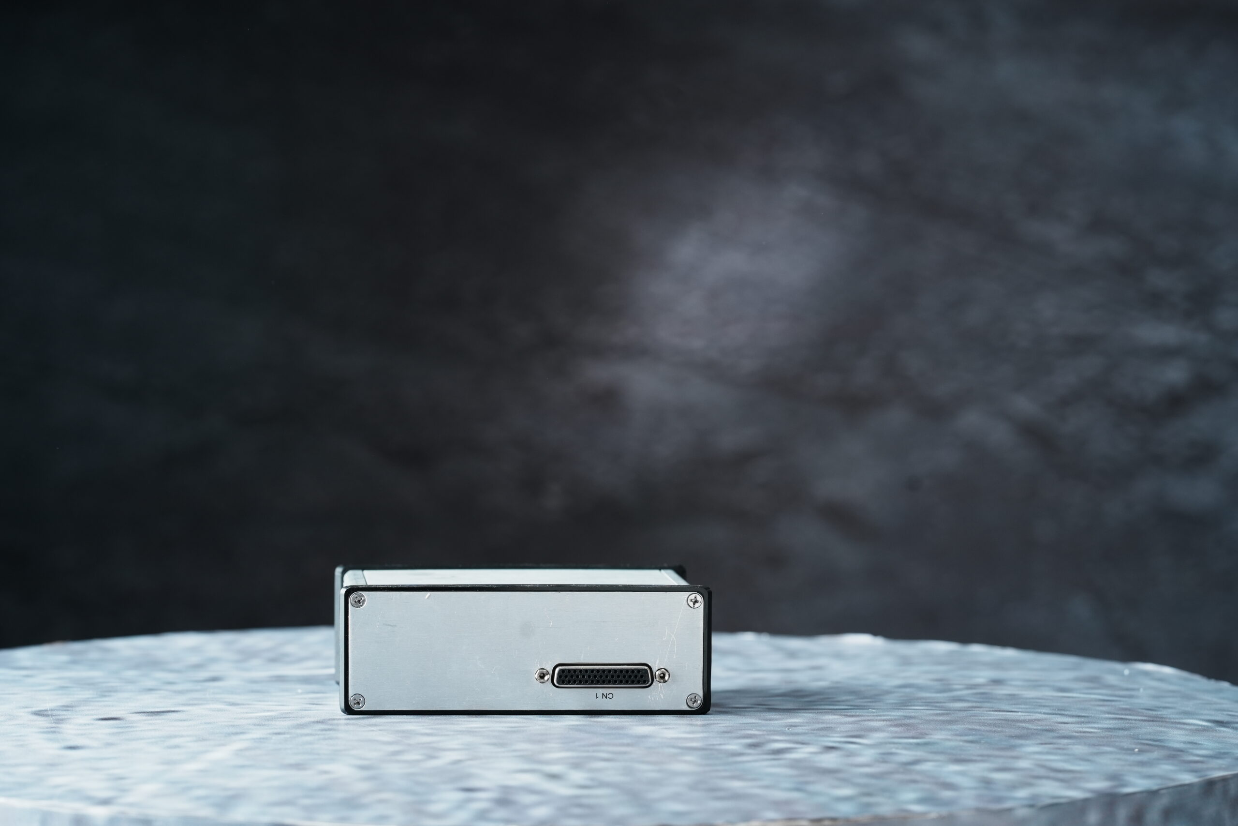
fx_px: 4642
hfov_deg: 15.2
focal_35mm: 135
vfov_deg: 10.2
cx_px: 619
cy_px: 413
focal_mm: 135
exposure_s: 1/160
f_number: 6.3
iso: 500
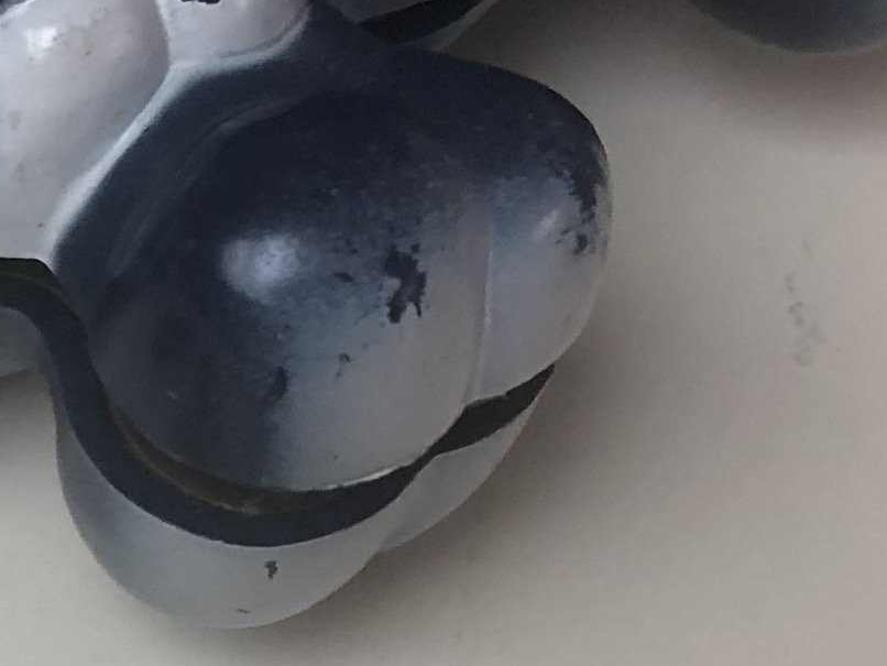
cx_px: -819
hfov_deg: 12.6
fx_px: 3588
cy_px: 398
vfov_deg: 10.6
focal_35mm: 140
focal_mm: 3.99
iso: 32
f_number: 1.8
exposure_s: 1/30
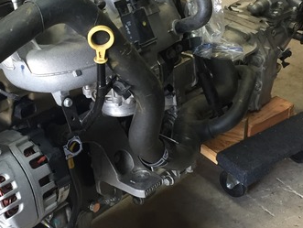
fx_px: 613
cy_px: 77
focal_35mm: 70
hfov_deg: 27.4
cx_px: 79
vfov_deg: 21.0
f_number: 2.2
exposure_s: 1/30
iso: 64
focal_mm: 4.15
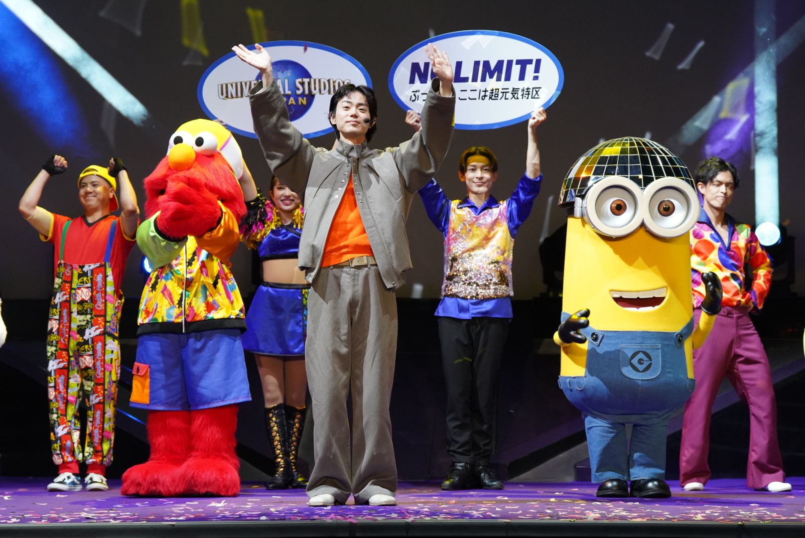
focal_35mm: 102
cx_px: 402
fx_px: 2282
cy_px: 269
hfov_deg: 20.0
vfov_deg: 13.4
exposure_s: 1/400
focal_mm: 102
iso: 5000
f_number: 4.5
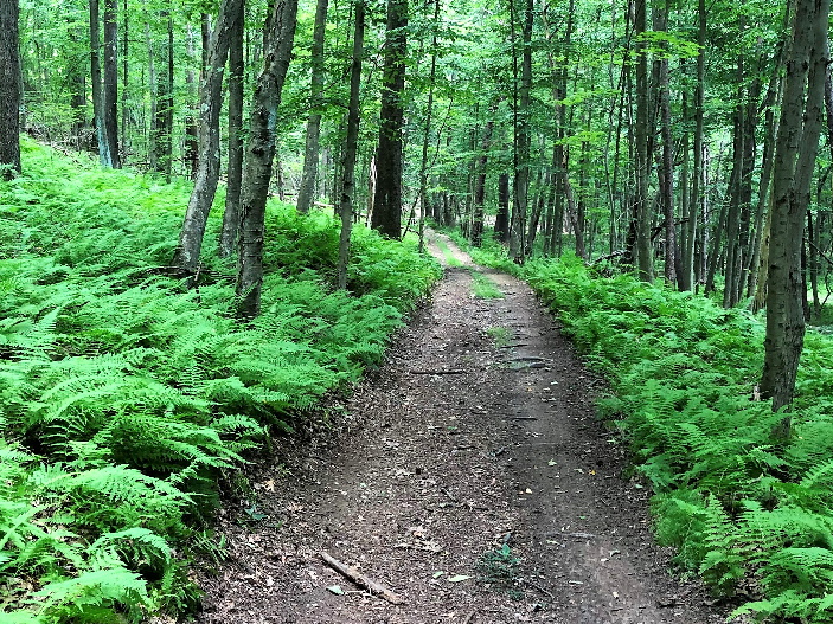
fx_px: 1035
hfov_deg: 43.7
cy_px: 260
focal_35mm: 43
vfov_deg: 33.5
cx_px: 358
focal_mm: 3.99
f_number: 1.8
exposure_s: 1/24
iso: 40
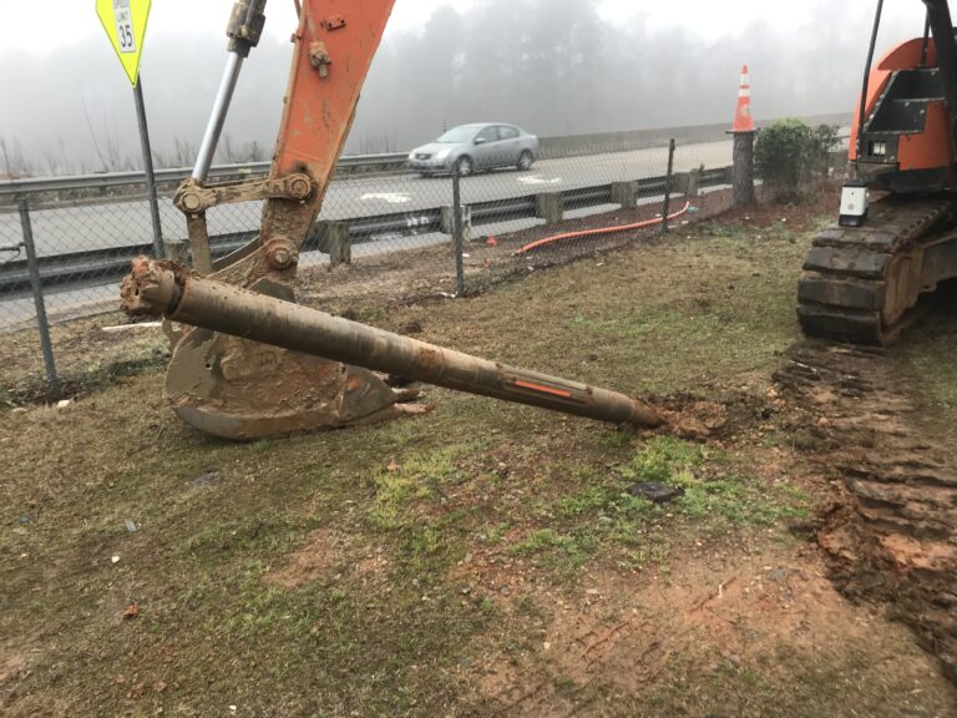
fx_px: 774
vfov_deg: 49.7
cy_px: 359
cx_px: 478
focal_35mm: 28
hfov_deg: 63.4
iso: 32
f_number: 1.8
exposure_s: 1/120
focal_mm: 3.99
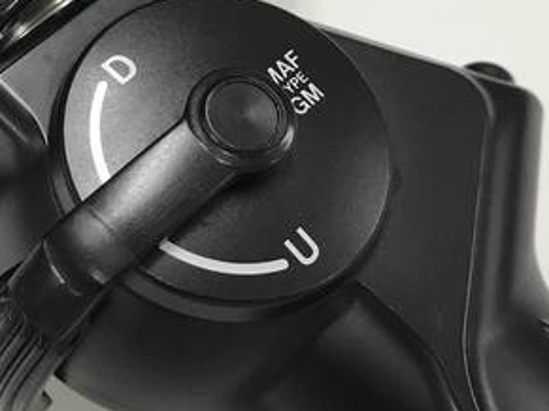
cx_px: 238
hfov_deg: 25.3
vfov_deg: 18.8
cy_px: 32
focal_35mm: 77
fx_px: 1221
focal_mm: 3.99
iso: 25
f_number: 1.8
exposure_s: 1/40
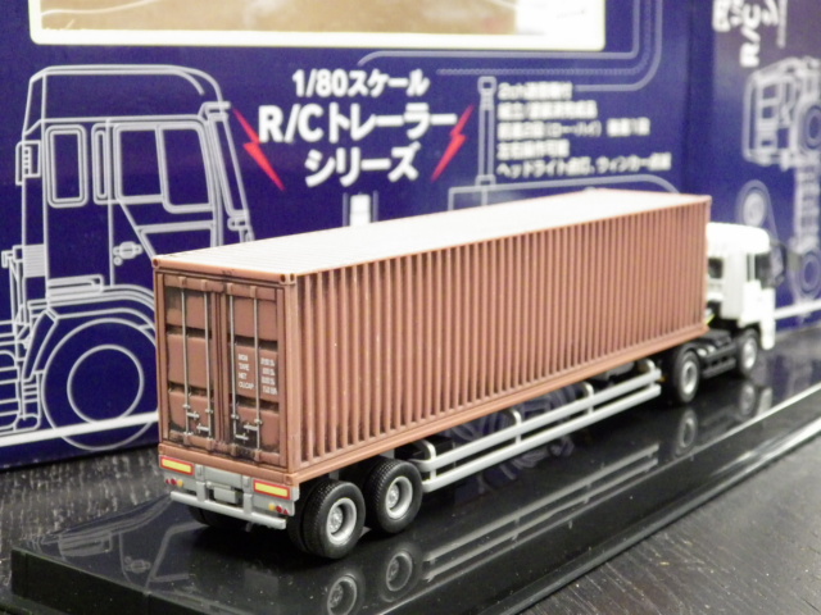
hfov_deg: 32.7
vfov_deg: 24.8
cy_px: 308
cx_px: 410
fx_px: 1399
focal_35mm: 59
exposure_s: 1/25
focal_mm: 10.7
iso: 1600
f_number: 4
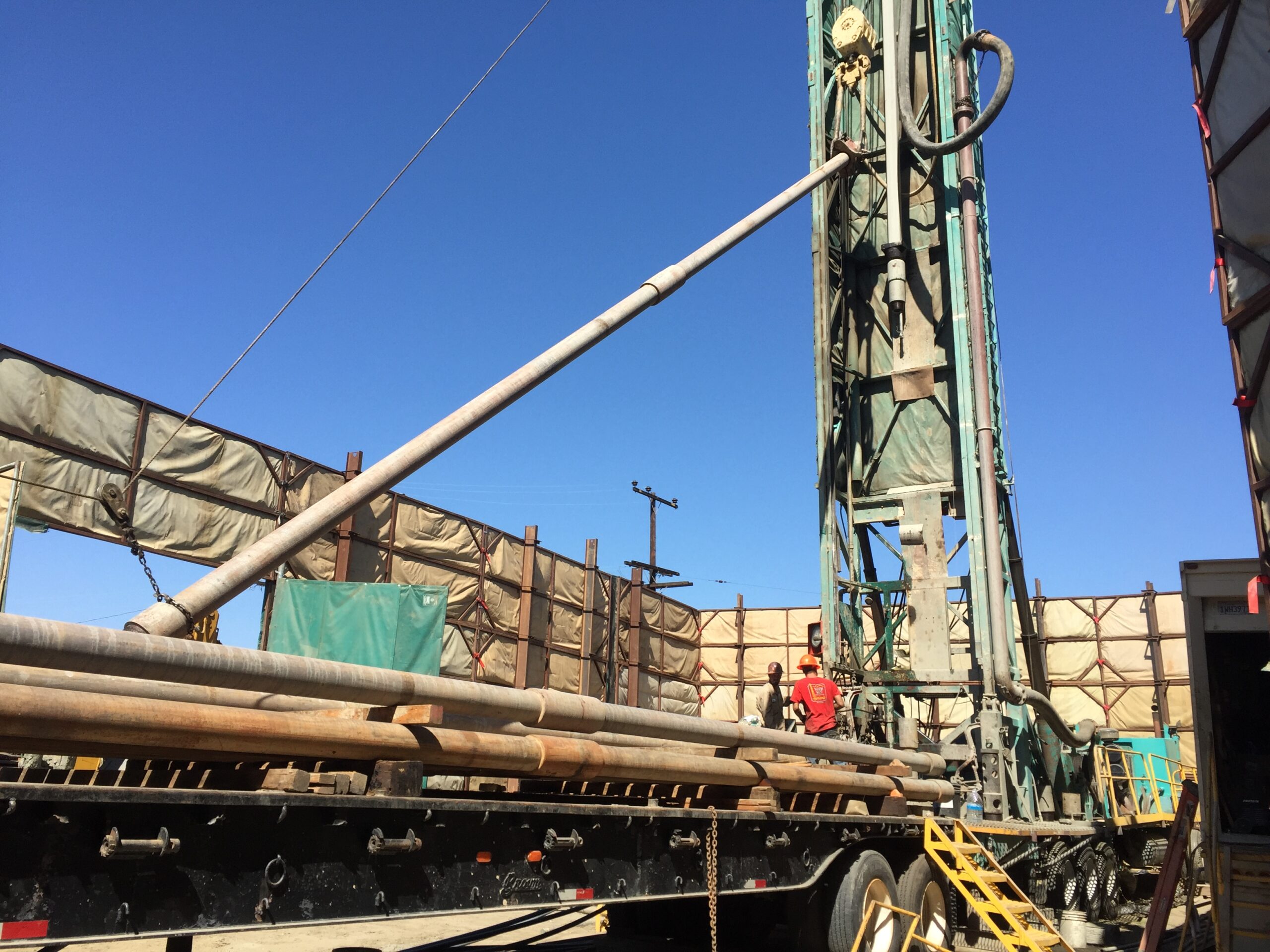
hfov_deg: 61.7
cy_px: 476
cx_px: 635
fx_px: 1064
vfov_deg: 48.2
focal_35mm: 29
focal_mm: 4.15
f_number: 2.2
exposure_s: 1/1647
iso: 32
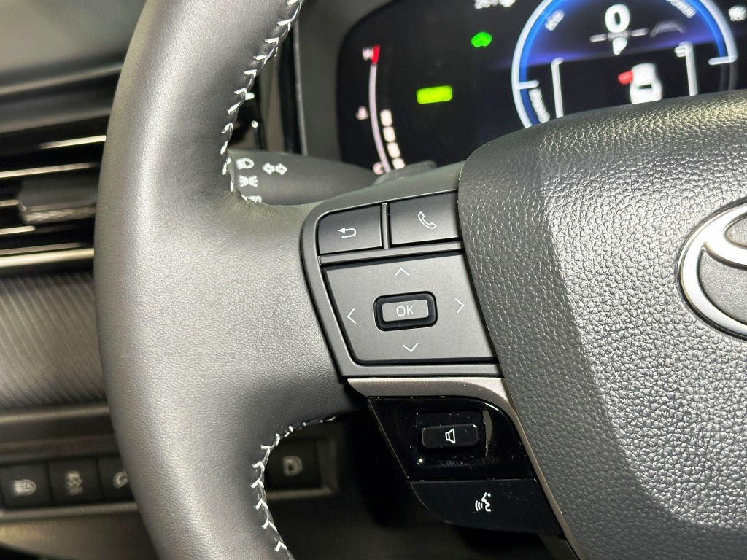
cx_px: 374
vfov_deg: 30.3
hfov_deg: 39.7
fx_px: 1036
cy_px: 280
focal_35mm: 48
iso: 400
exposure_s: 1/40
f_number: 1.78
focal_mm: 6.86
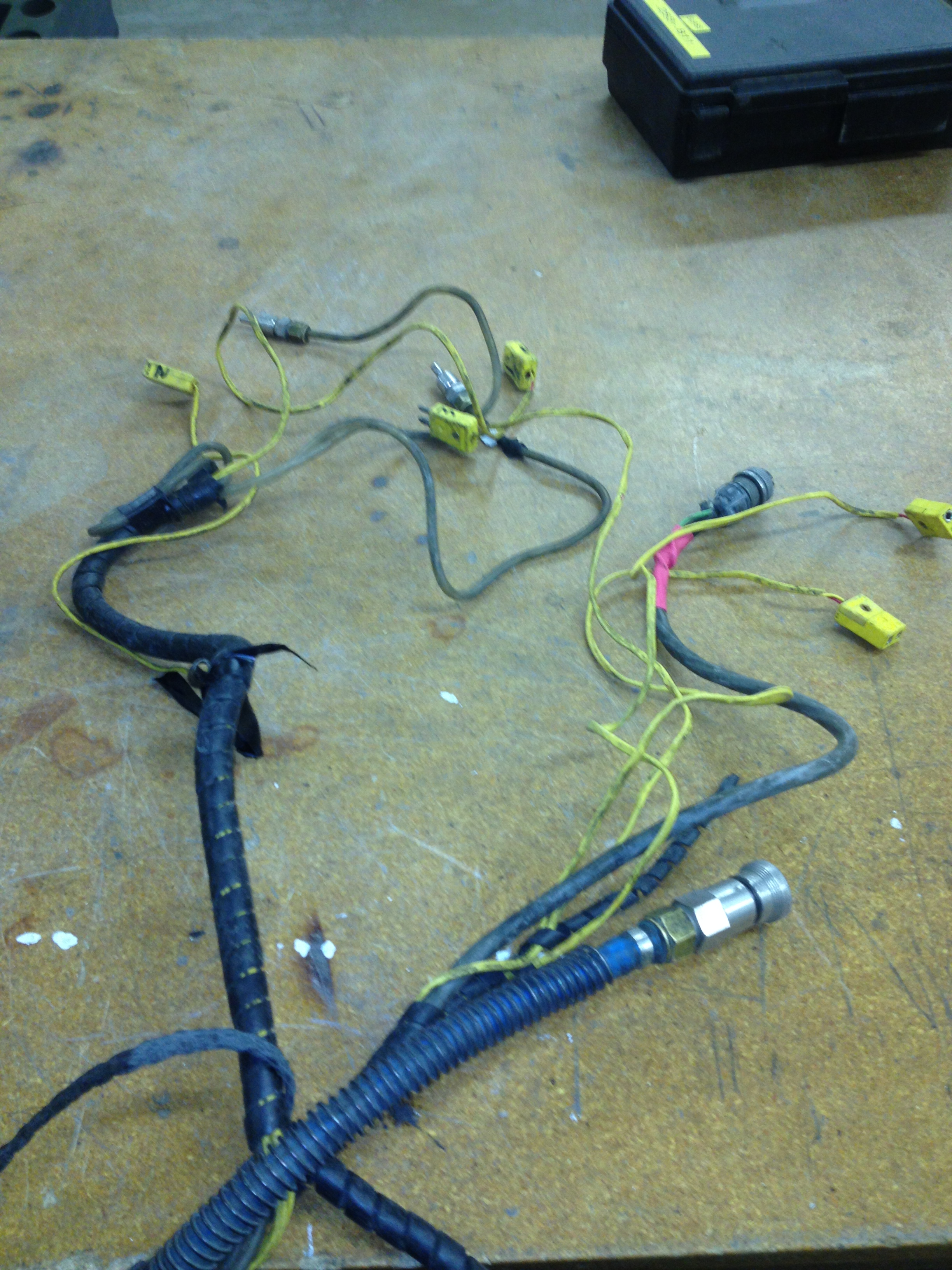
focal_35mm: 35
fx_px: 1283
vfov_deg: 52.6
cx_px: 476
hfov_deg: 40.7
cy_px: 635
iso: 80
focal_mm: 4.28
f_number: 2.4
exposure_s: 1/20
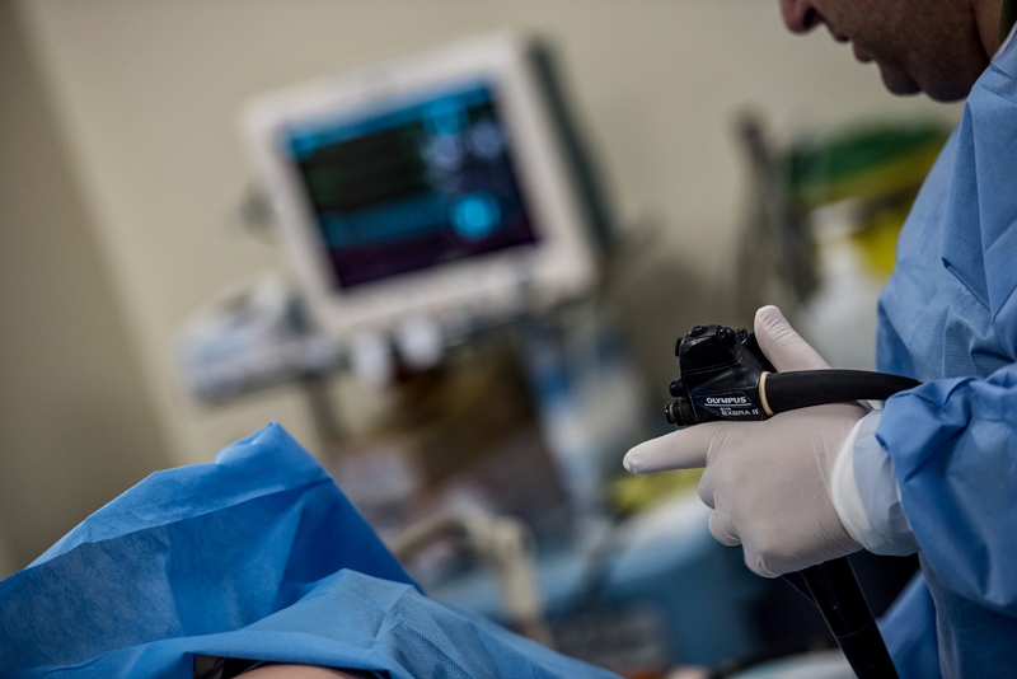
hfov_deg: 13.7
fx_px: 4239
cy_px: 340
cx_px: 508
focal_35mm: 150
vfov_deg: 9.2
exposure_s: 1/200
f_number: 2.8
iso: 640
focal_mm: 150
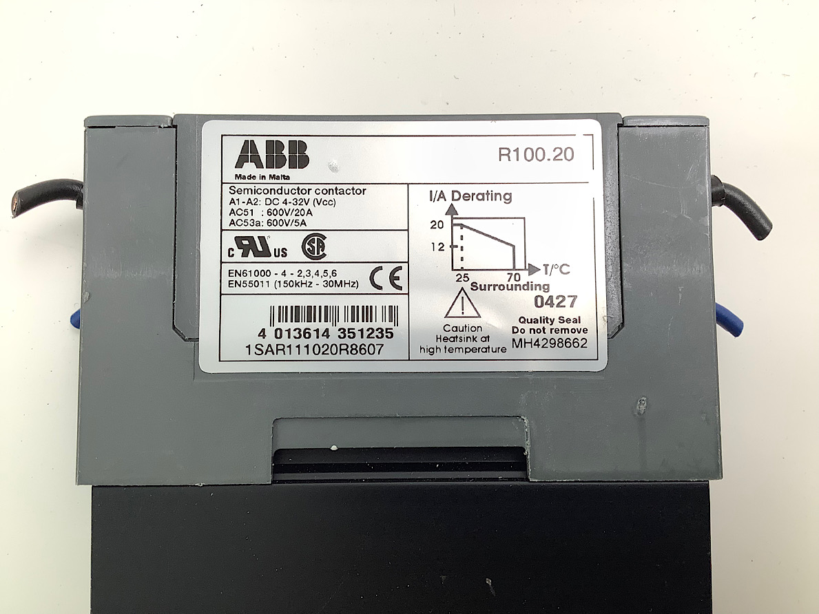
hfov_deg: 58.3
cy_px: 307
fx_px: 734
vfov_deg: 45.4
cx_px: 410
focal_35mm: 31
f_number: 2.4
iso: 50
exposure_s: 1/50
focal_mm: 3.3
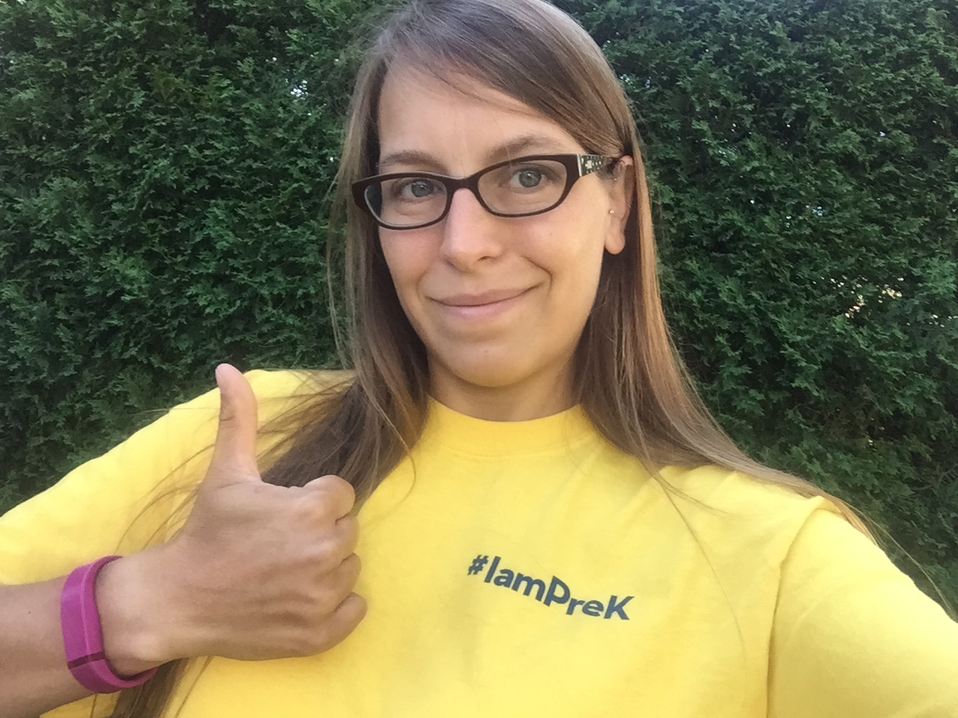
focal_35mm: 31
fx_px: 858
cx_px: 479
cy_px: 359
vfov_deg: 45.4
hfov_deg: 58.4
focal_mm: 2.65
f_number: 2.2
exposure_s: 1/120
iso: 50
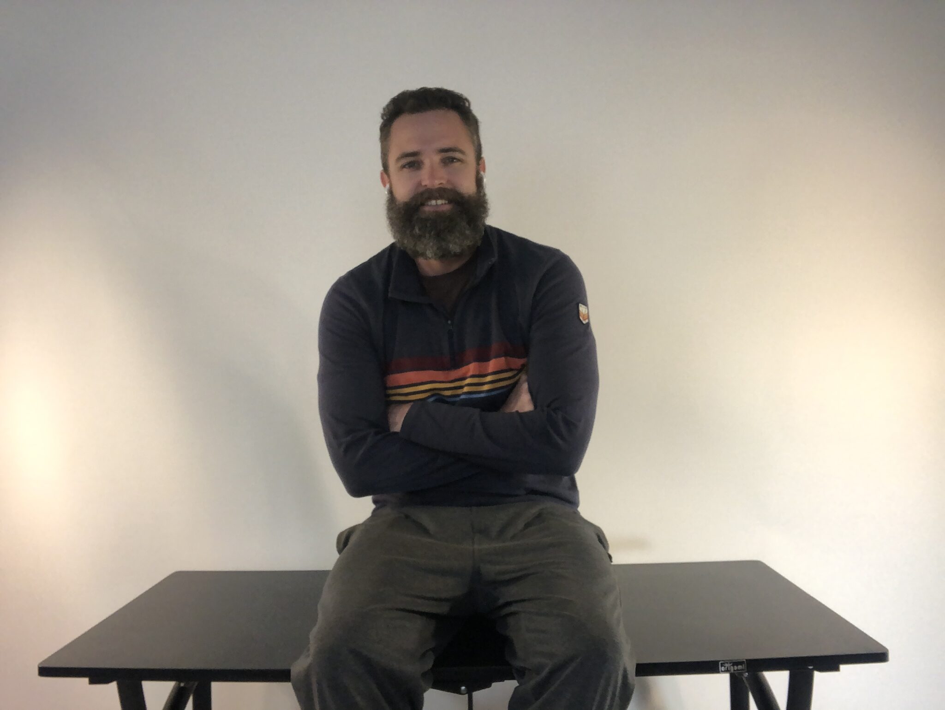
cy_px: 355
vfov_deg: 44.2
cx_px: 472
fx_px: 874
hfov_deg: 56.8
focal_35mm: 32
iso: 125
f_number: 2.2
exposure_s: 1/60
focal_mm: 2.87
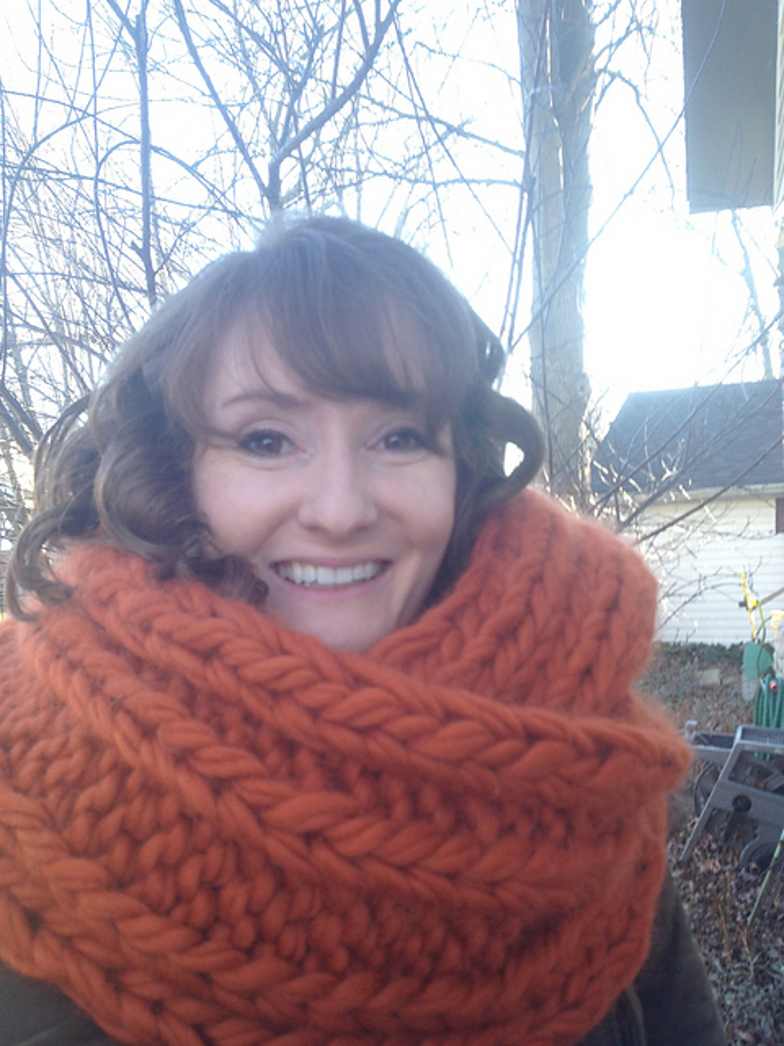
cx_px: 392
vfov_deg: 52.6
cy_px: 523
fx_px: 1057
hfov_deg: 40.7
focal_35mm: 35
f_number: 2.4
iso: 50
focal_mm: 4.28
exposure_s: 1/125
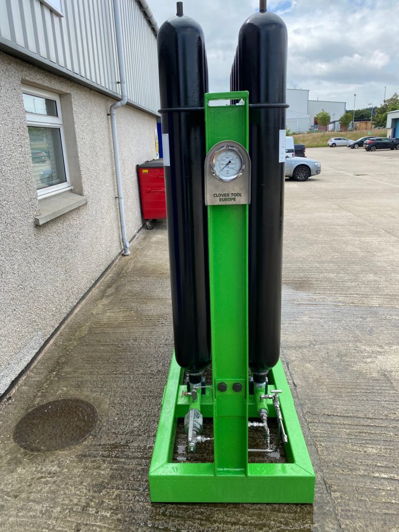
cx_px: 200
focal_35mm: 26
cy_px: 266
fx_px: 400
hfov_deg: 53.1
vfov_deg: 67.3
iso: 32
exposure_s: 1/934
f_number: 1.8
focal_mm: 4.25
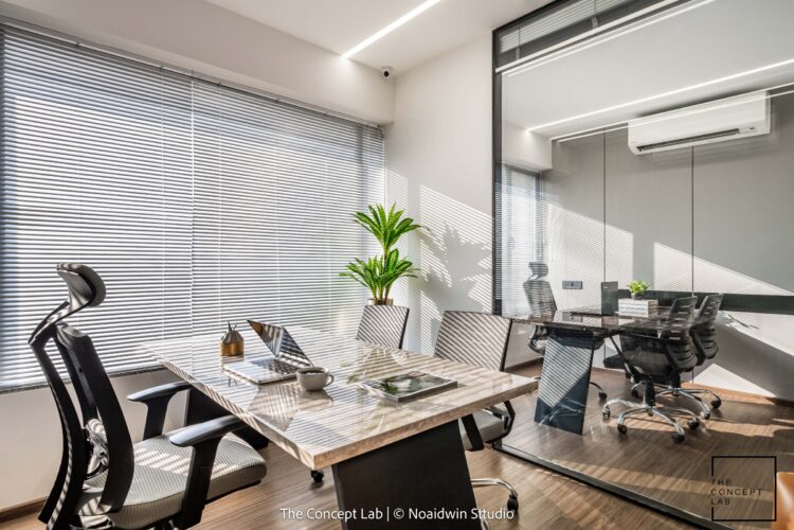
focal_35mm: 19
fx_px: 419
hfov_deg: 86.9
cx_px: 397
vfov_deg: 64.6
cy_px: 265
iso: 200
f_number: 11
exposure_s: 1/30
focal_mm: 19
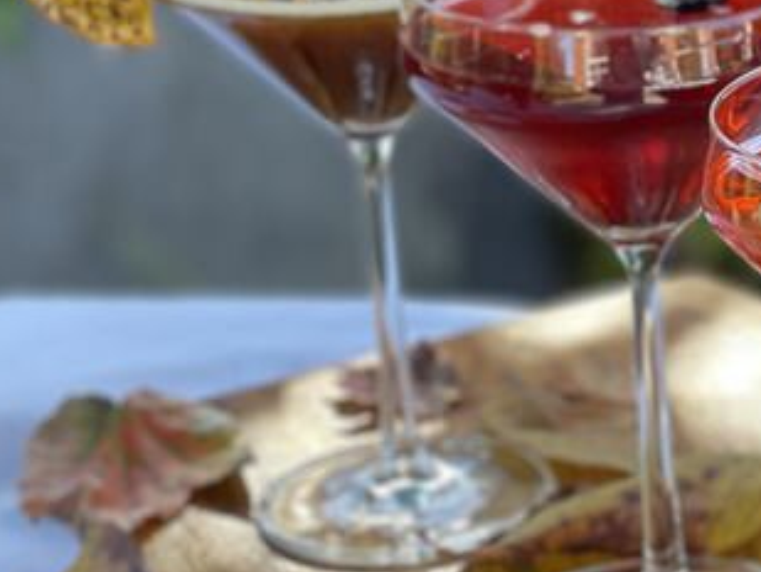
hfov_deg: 9.6
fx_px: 4443
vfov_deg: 7.3
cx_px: 1054
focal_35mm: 202
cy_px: 128
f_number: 2
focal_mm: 6
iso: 32
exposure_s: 1/122
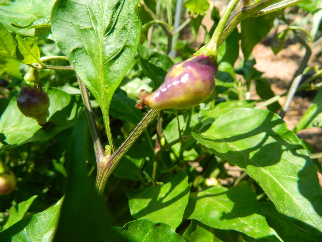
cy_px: 121
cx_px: 161
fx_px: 233
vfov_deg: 54.9
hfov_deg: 69.4
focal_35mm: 25
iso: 80
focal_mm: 4.5
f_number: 3.1
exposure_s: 1/320
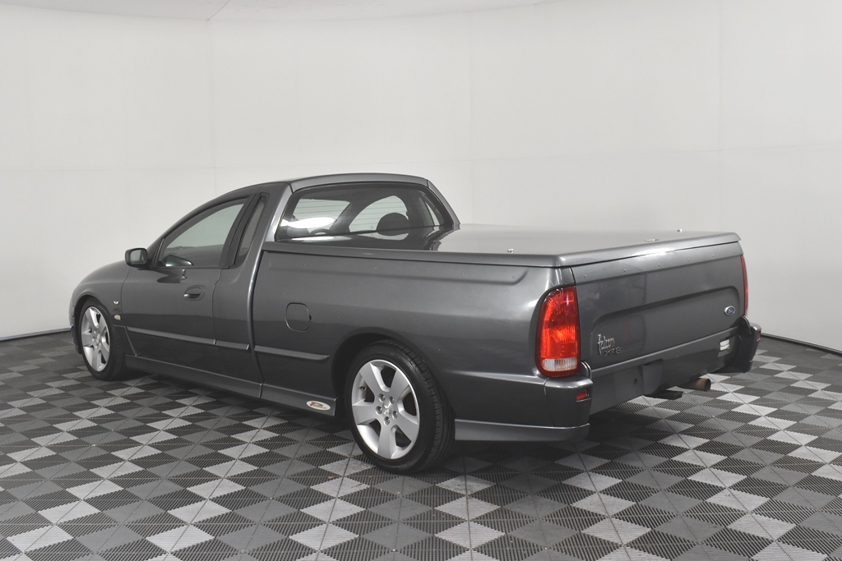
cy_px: 280
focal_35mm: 36
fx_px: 842
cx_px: 421
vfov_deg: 36.9
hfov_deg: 53.1
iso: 1600
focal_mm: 24
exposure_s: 1/320
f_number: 9
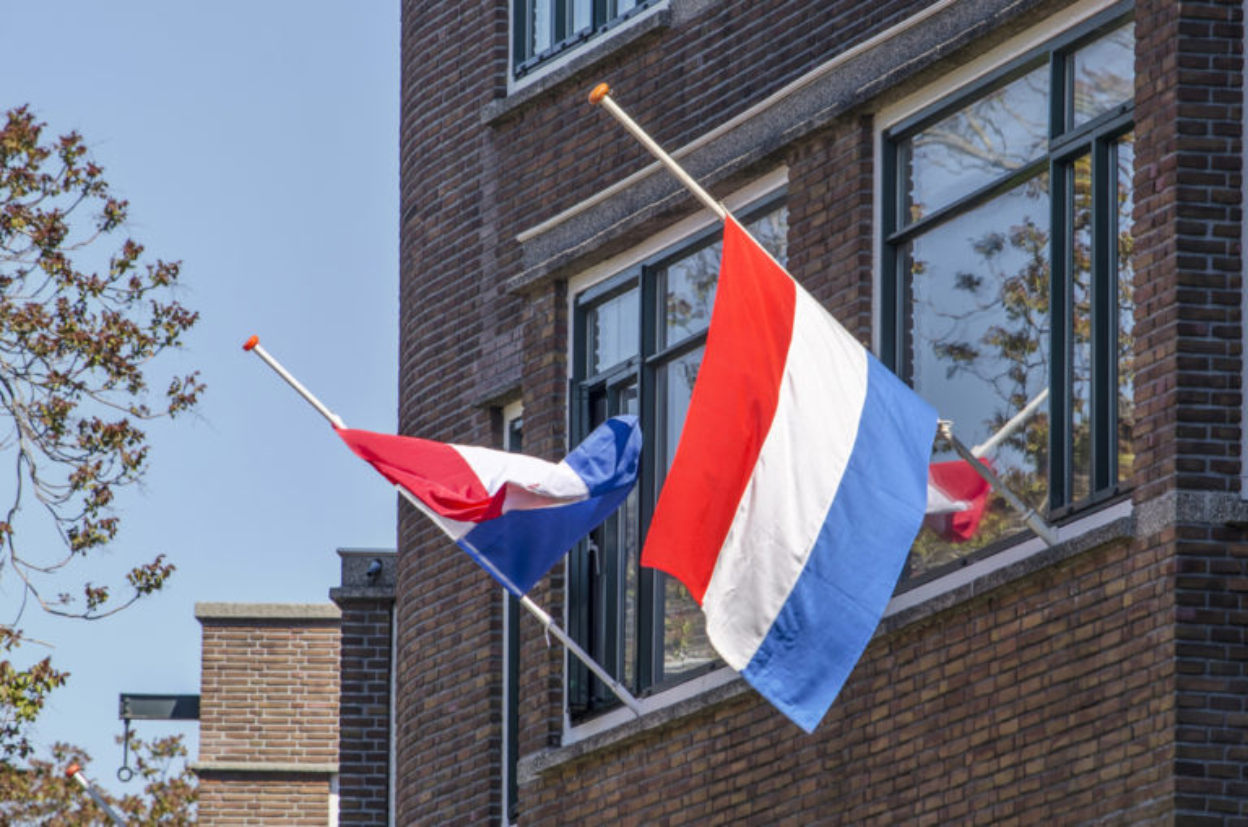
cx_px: 624
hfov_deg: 5.7
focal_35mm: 360
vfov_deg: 3.8
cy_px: 414
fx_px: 12457
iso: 100
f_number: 10
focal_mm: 240
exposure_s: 1/400
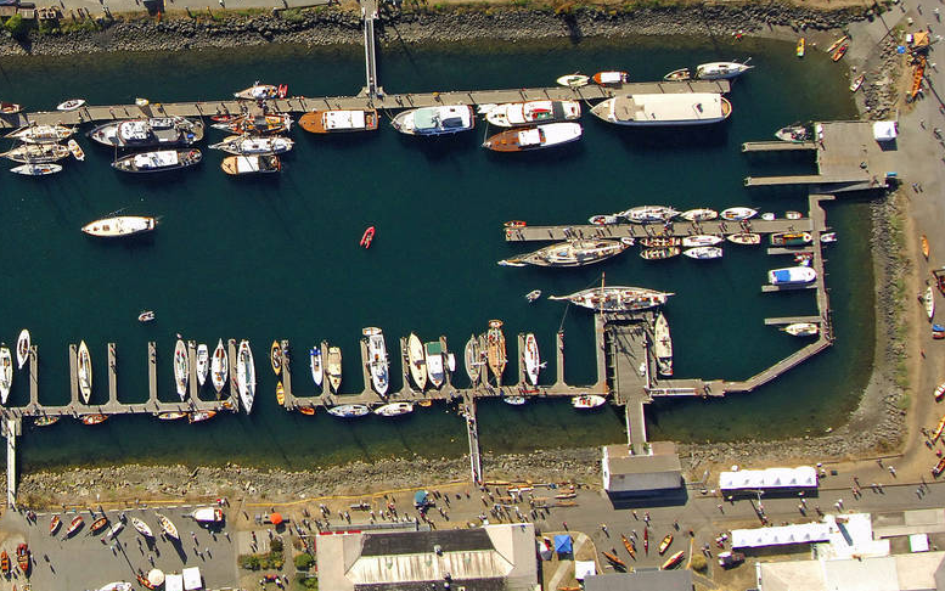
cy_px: 157
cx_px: 169
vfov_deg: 18.3
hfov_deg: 28.3
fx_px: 1829
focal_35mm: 71
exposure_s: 1/1000
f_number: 6
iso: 400
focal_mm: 24
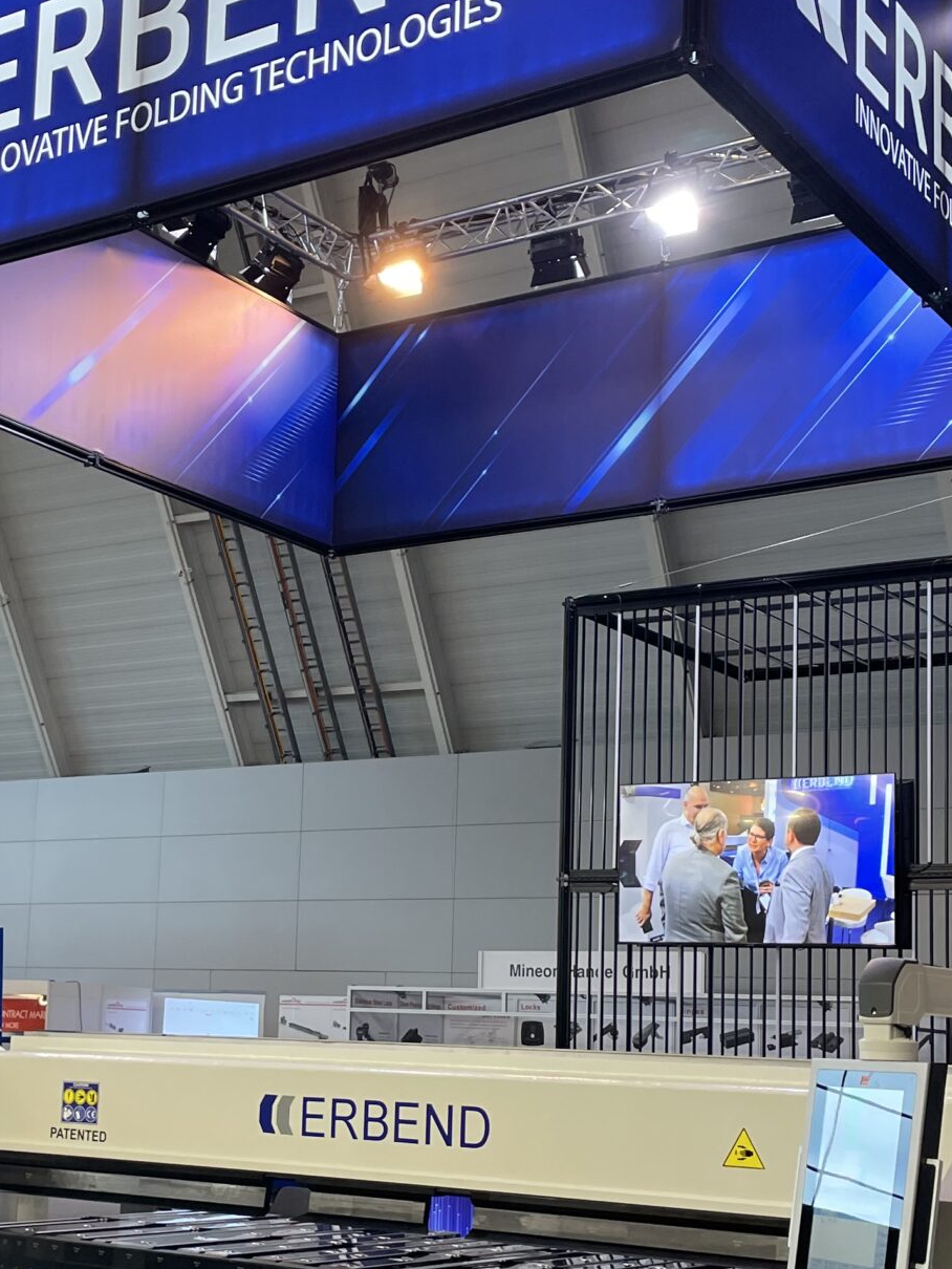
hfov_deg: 26.4
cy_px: 810
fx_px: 2016
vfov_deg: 34.7
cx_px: 308
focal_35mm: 55
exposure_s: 1/100
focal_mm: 4.2
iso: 100
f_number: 1.6
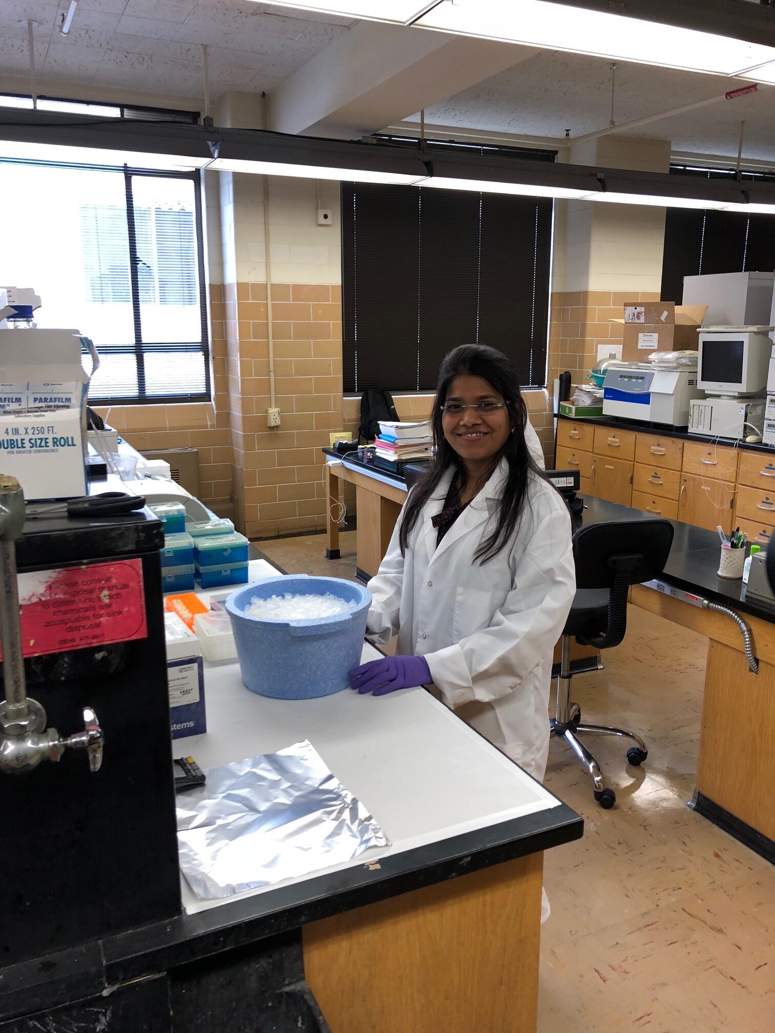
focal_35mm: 28
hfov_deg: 49.7
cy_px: 516
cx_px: 388
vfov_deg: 63.4
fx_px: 836
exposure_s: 1/30
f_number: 1.8
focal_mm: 3.99
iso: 32
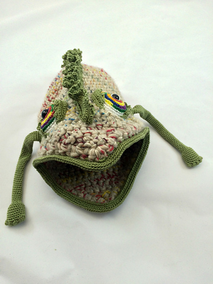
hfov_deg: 48.2
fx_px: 238
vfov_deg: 61.7
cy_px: 142
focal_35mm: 29
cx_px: 106
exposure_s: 1/30
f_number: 2.2
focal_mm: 4.15
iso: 40
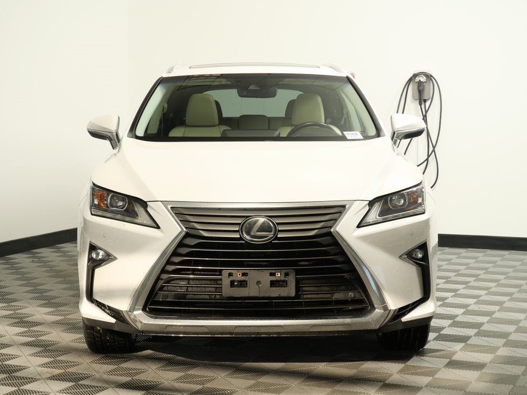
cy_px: 206
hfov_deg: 32.2
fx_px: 913
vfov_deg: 24.4
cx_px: 253
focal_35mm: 60
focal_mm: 28
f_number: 5.6
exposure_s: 1/200
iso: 250
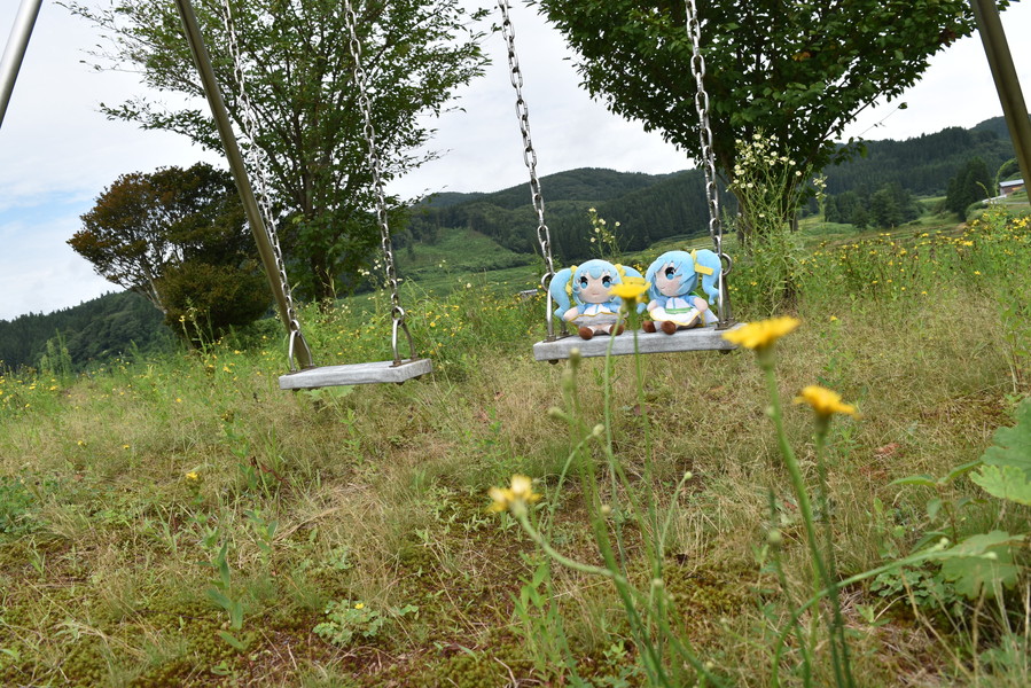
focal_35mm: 27
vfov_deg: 48.0
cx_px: 516
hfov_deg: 67.4
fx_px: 773
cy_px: 344
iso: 100
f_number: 8
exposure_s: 1/250
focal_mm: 18
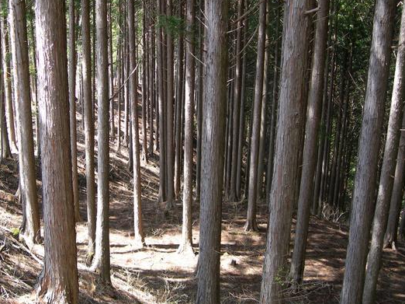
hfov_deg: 34.7
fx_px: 643
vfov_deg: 26.4
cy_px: 108
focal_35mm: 55
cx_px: 140
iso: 50
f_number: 2.9
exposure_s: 1/88.4
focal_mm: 8.5
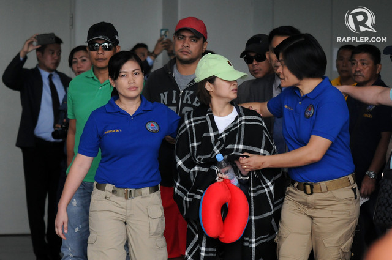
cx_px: 196
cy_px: 130
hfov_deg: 17.5
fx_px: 1272
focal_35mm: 117
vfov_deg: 11.7
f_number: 2.8
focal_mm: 78
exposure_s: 1/400
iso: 800
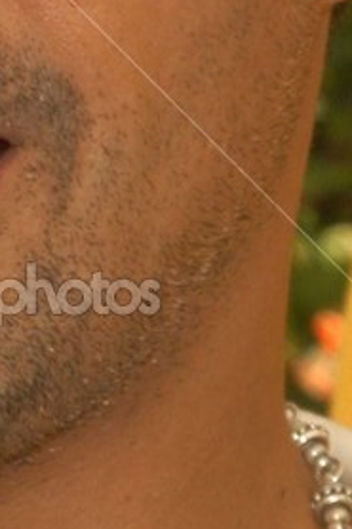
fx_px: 6960
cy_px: -85
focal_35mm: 474
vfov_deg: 4.3
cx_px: -15
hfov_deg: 2.9
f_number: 9
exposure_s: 1/180
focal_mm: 86
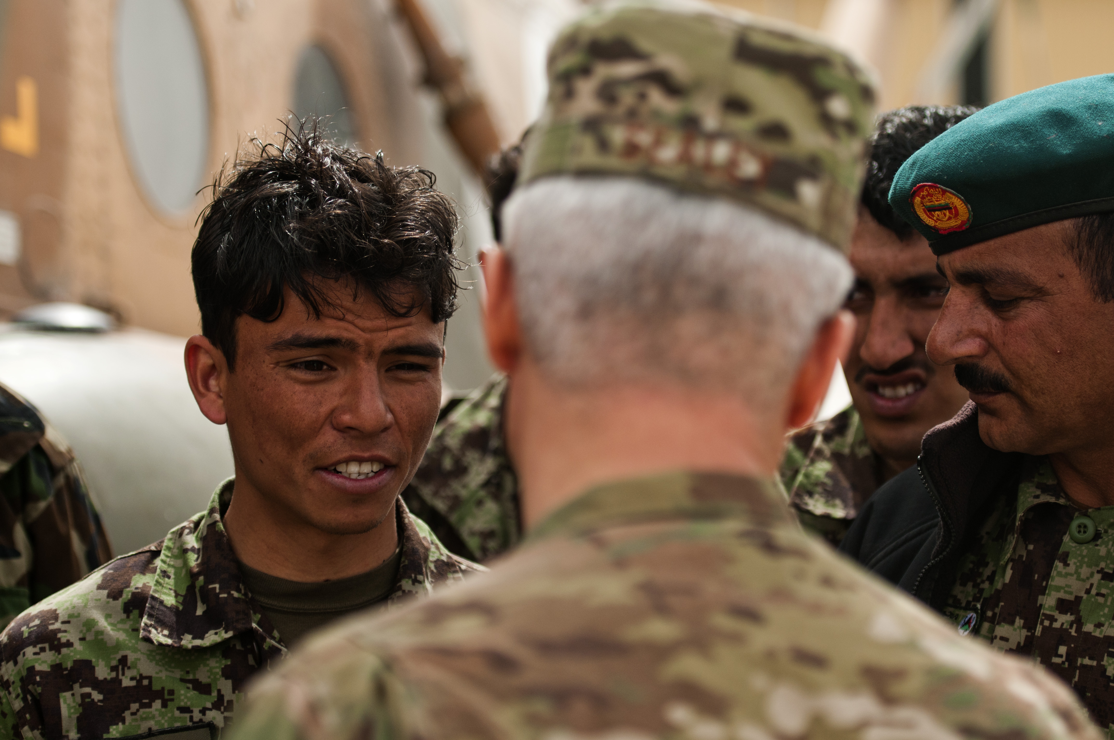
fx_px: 3245
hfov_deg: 19.5
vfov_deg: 13.0
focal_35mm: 105
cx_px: 557
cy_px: 370
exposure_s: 1/2000
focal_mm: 70
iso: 250
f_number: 2.8
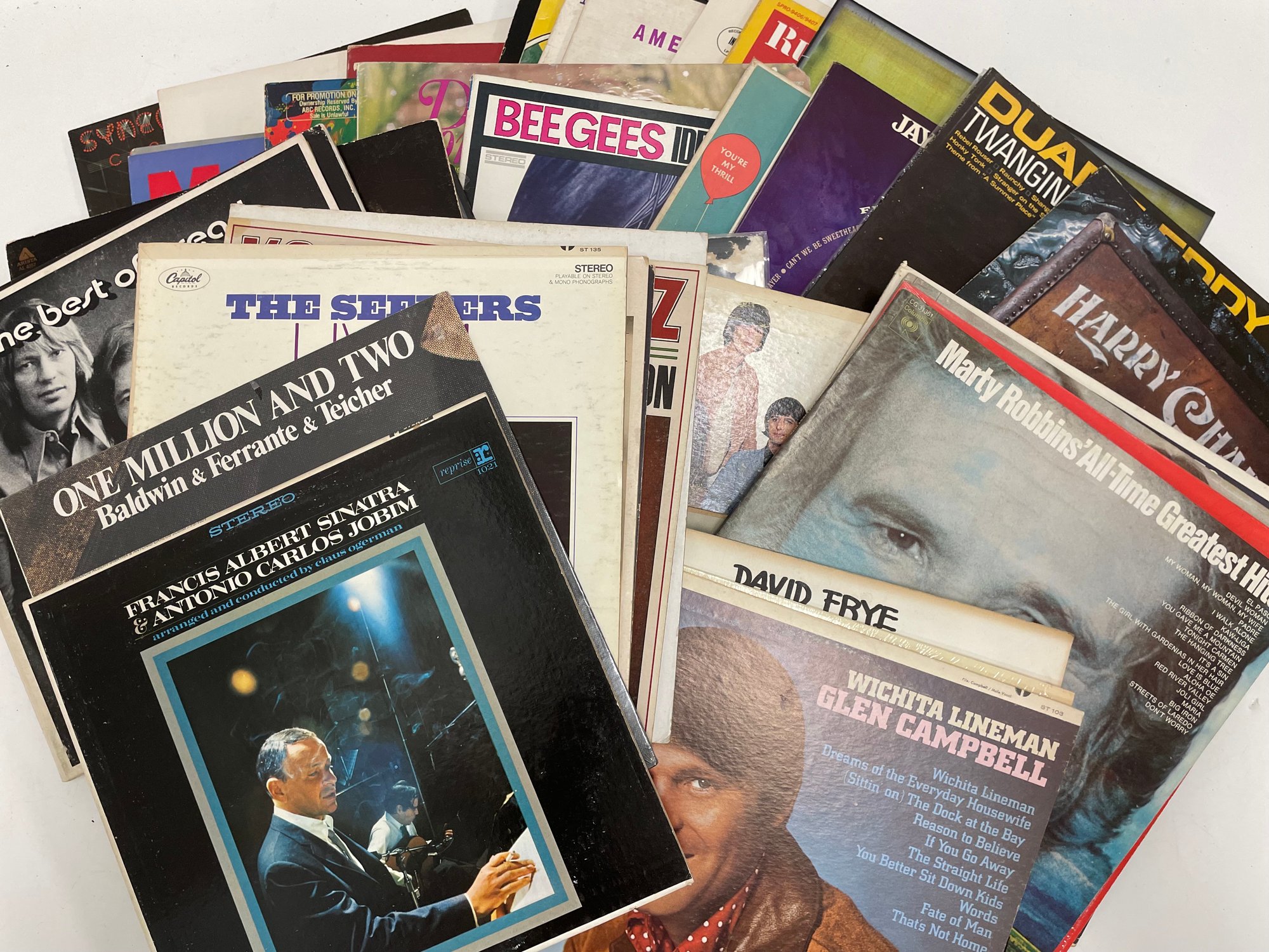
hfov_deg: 67.3
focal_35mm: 26
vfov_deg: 53.1
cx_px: 634
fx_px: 953
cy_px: 476
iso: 125
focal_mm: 4.2
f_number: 1.6
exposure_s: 1/110
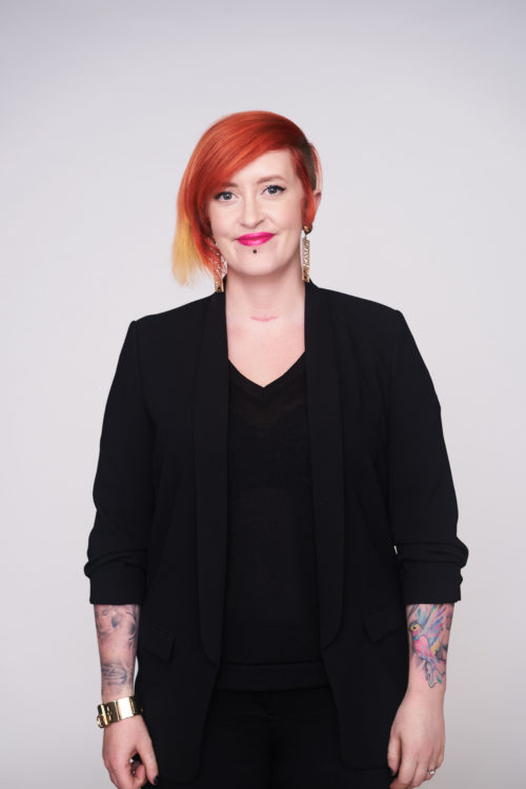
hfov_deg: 24.6
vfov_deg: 36.2
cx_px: 263
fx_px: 1205
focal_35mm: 55
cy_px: 394
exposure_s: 1/125
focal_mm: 55
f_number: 4
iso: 100
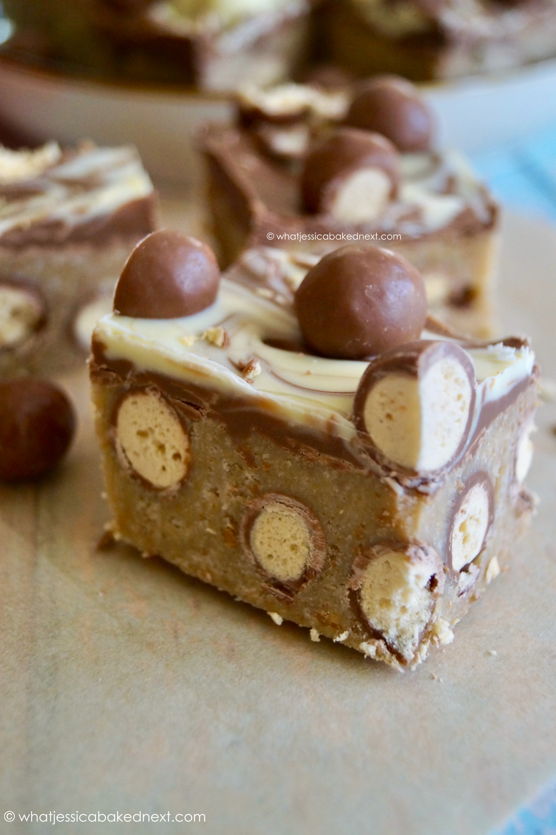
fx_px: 1217
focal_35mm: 52
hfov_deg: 25.7
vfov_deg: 37.9
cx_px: 278
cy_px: 418
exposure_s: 1/160
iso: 1000
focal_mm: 35
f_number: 5
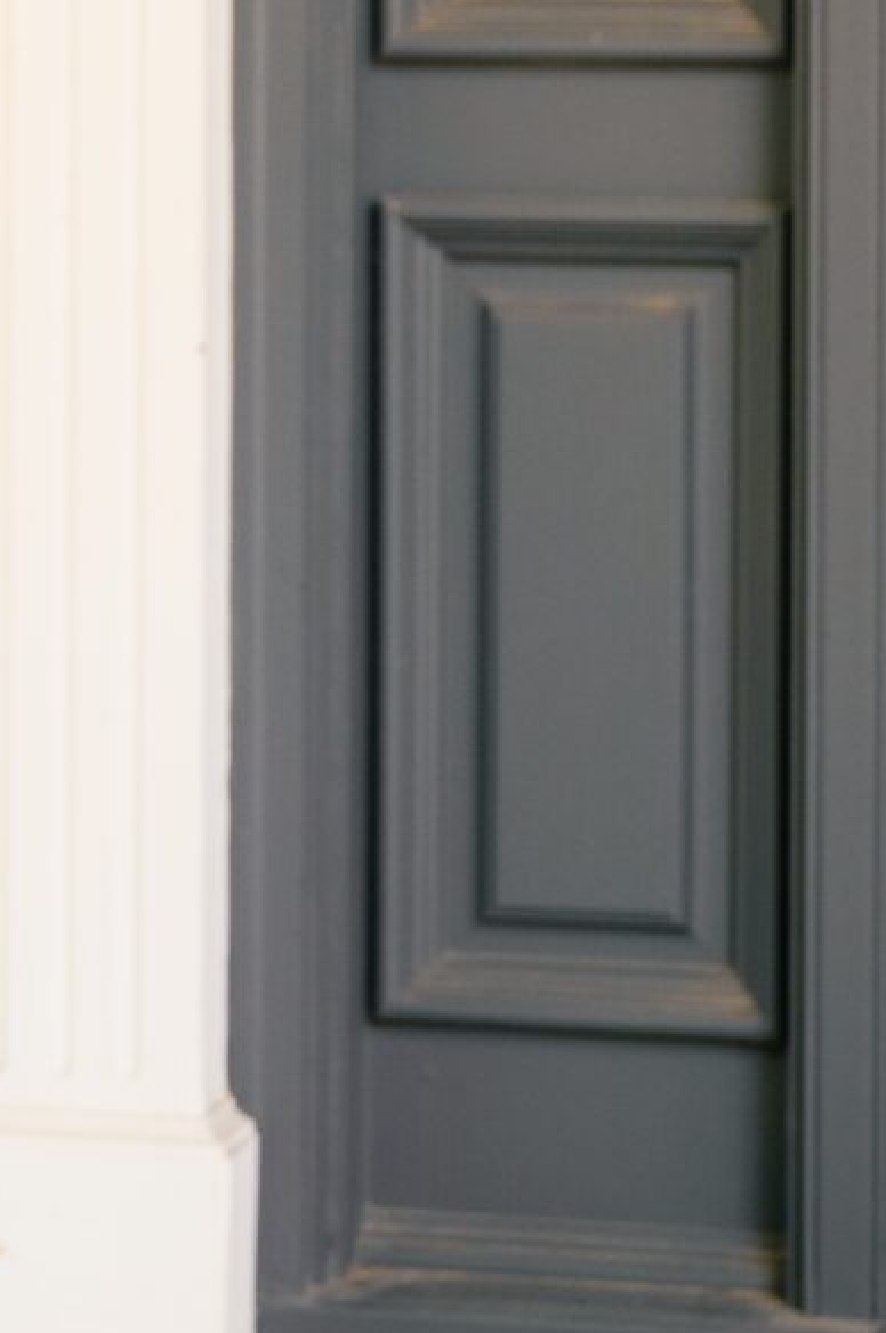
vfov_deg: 9.9
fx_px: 7659
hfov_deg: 6.5
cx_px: -572
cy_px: 32
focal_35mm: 207
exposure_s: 1/400
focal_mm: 59
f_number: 2.8
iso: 400
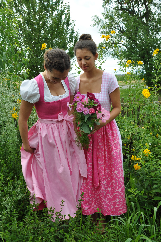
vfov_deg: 57.3
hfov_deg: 39.9
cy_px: 121
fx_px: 222
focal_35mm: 33
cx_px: 80
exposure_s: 1/160
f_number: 6.3
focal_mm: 22
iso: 200
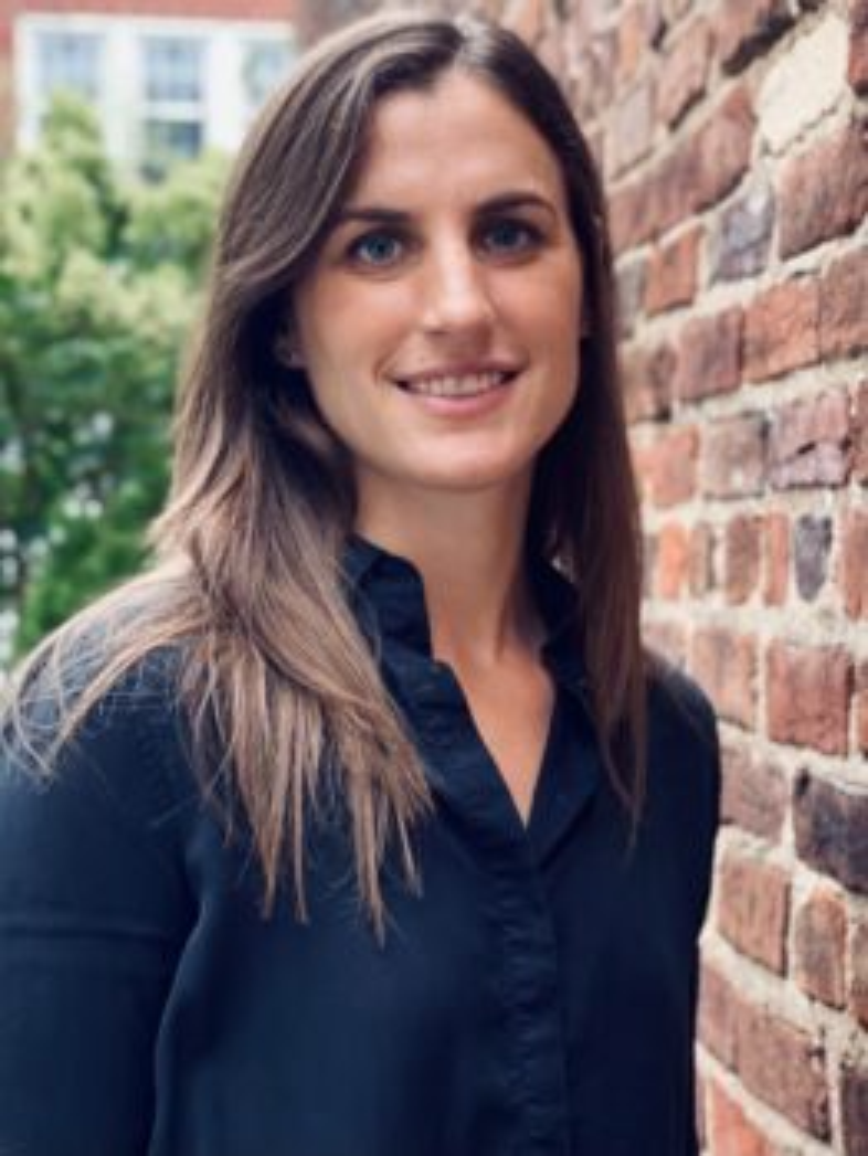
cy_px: 578
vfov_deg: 36.8
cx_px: 434
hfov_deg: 28.0
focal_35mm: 52
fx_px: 1737
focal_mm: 6
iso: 250
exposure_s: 1/98
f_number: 2
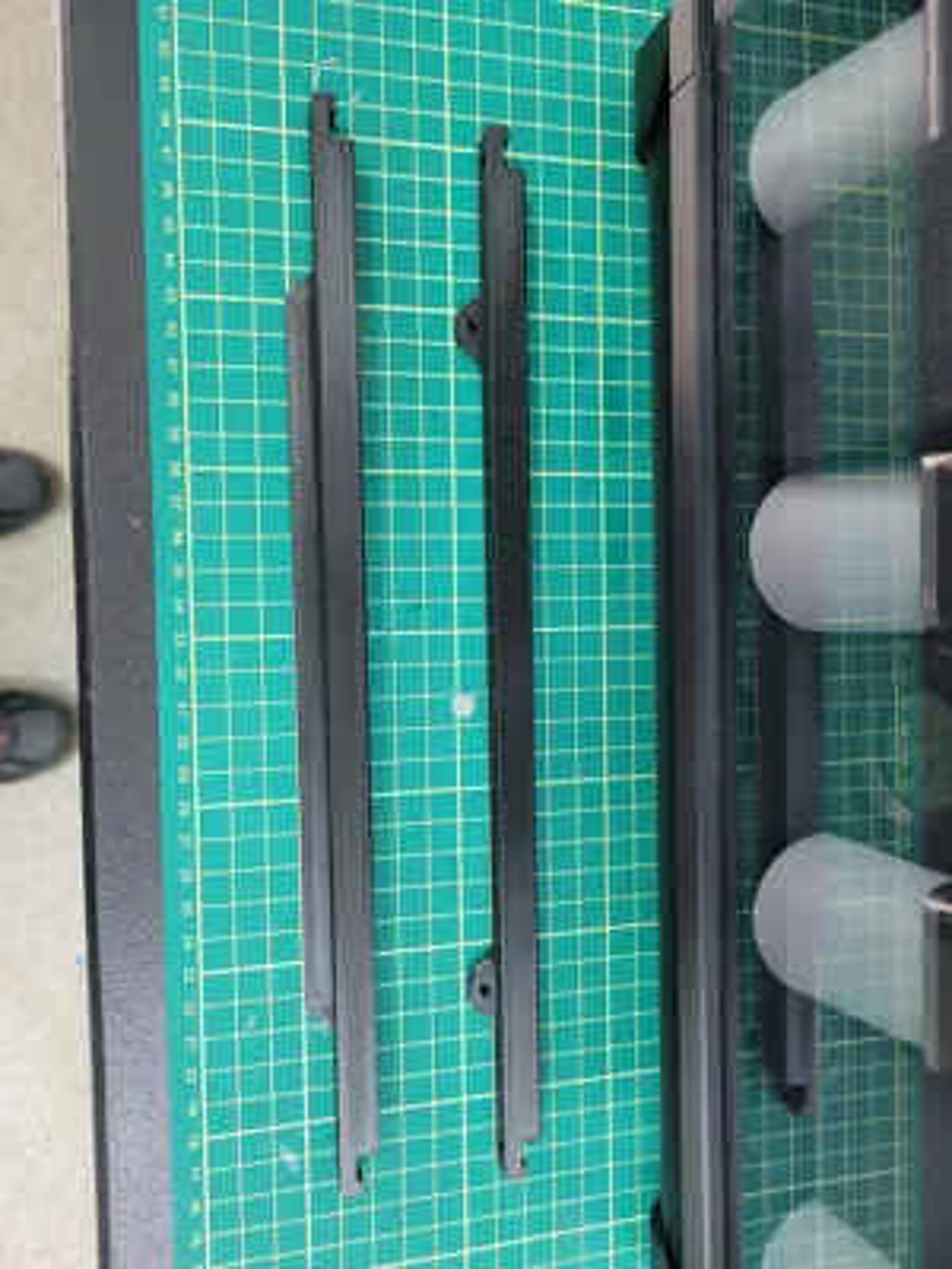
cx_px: 476
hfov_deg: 53.1
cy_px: 634
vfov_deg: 67.3
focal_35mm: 26
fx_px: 953
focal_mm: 5.4
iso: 320
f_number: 1.8
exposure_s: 1/120
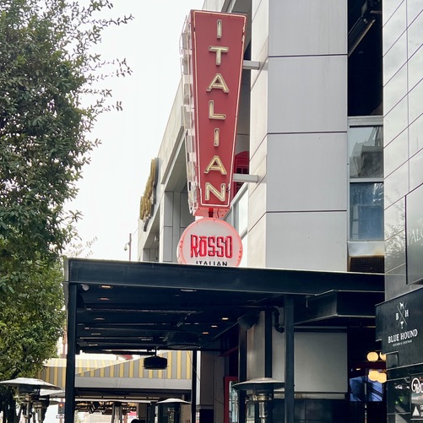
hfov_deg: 35.8
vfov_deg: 35.6
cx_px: 269
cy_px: 294
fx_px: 650
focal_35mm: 47
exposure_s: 1/588
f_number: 1.5
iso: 50
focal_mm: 5.7
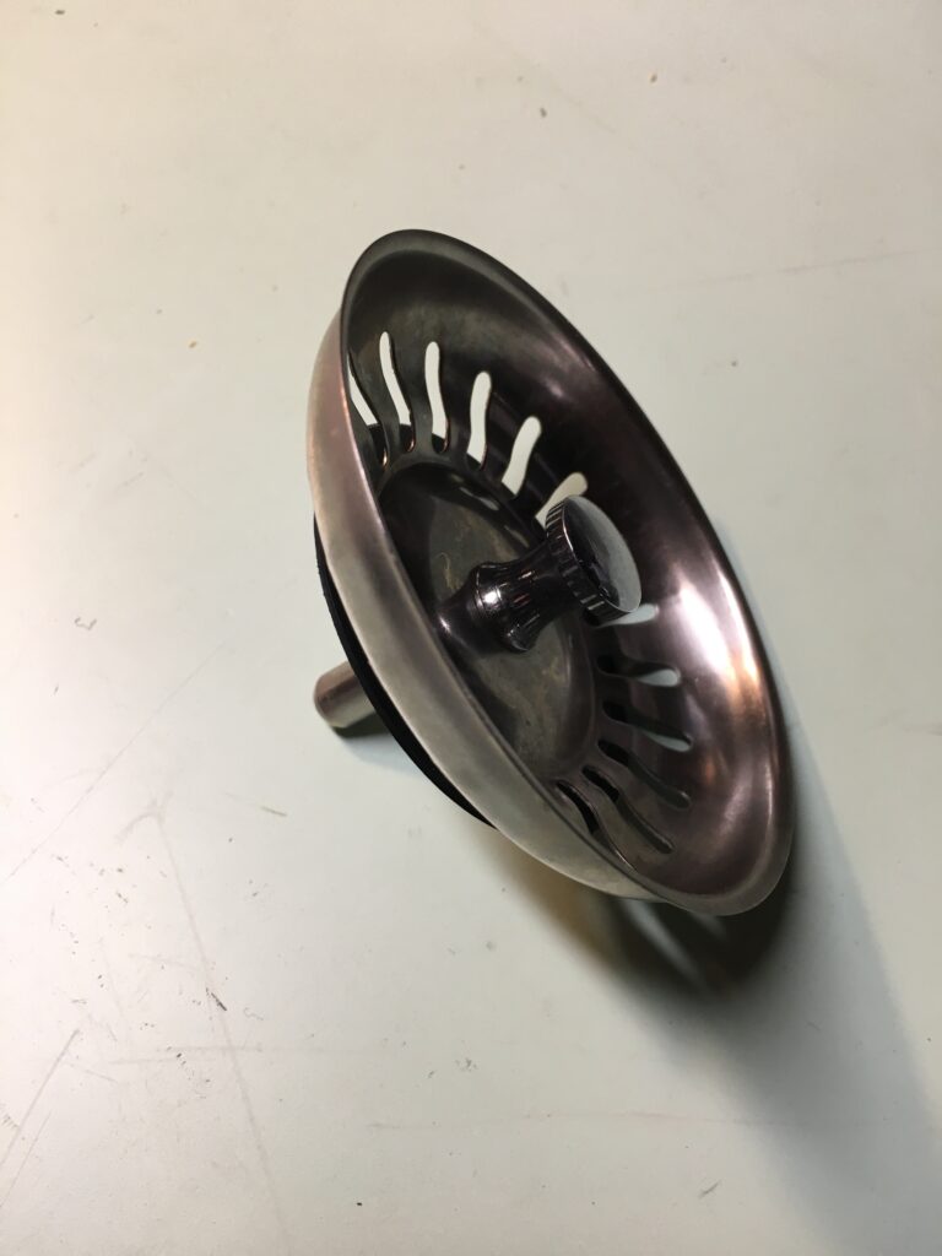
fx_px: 1052
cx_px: 471
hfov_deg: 48.2
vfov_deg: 61.7
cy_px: 628
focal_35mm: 29
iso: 25
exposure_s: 1/30
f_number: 2.2
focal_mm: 4.15
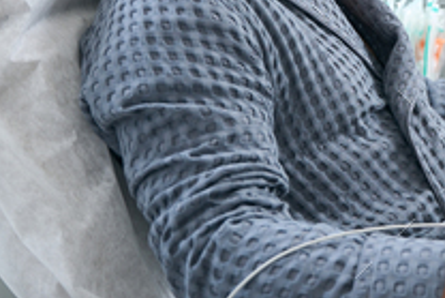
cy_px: -59
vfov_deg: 15.3
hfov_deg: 22.5
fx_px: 1065
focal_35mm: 86
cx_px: 460
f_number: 2.8
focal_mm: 30.4
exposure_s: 1/250
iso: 100
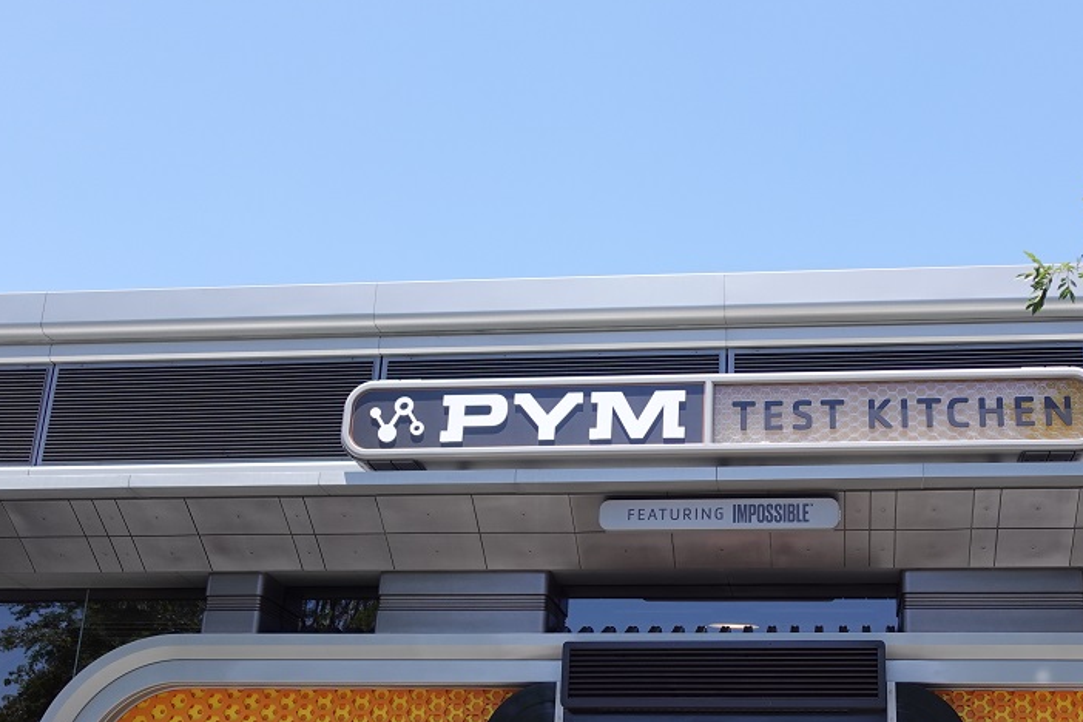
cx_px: 711
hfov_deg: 46.7
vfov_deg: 32.2
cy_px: 521
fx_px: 1233
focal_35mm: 41
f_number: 1.8
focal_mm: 9.4
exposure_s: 1/250
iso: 125
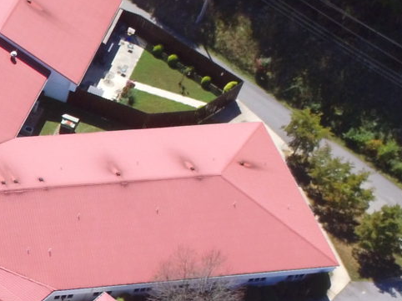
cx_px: -253
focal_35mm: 83
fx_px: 963
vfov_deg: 17.5
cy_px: 274
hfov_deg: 19.5
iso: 100
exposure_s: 1/675
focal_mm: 3.61
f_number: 2.8
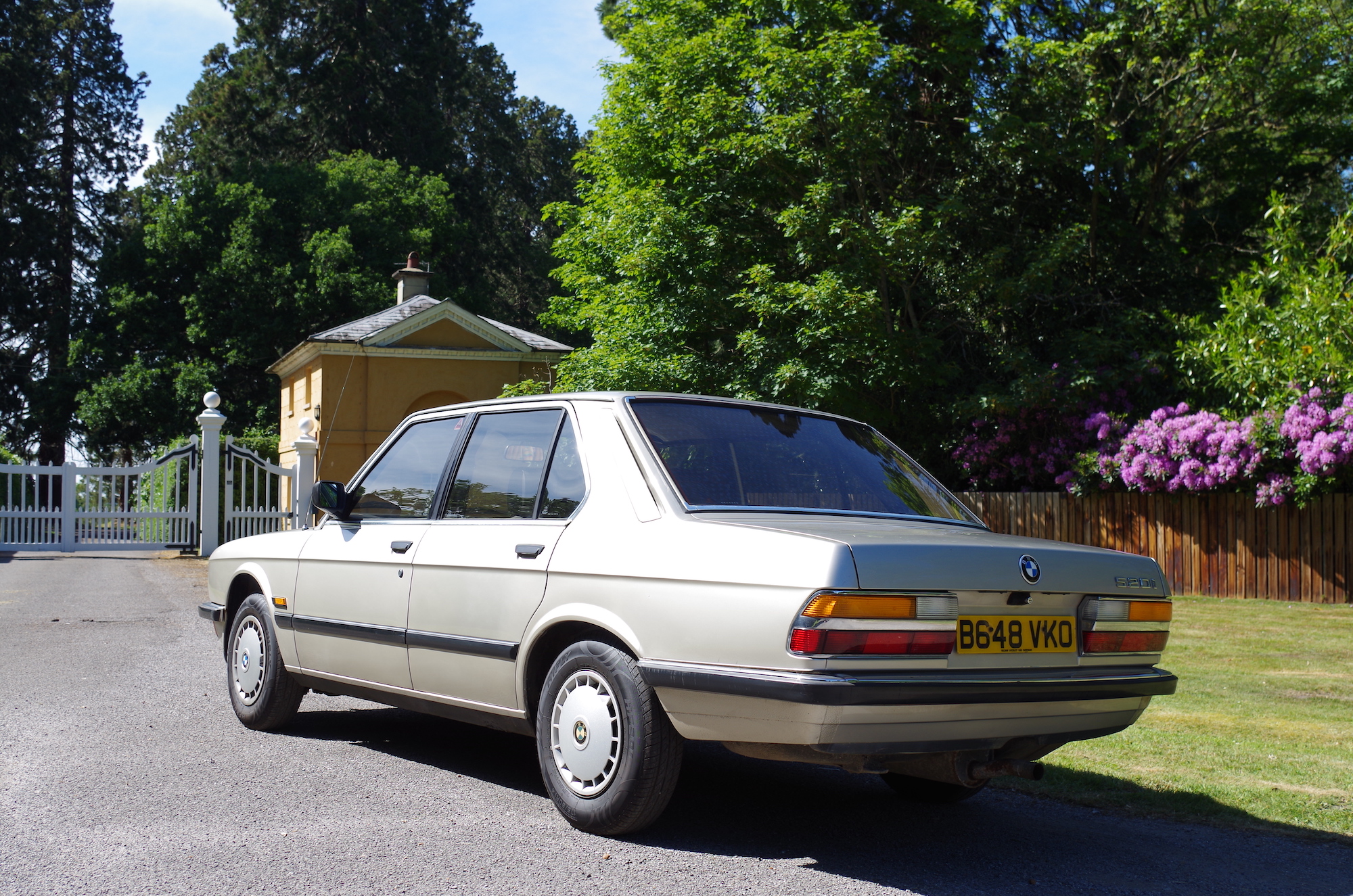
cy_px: 448
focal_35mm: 42
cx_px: 676
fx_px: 1575
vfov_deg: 31.8
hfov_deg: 46.5
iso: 100
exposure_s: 1/250
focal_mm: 28.13
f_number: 5.6
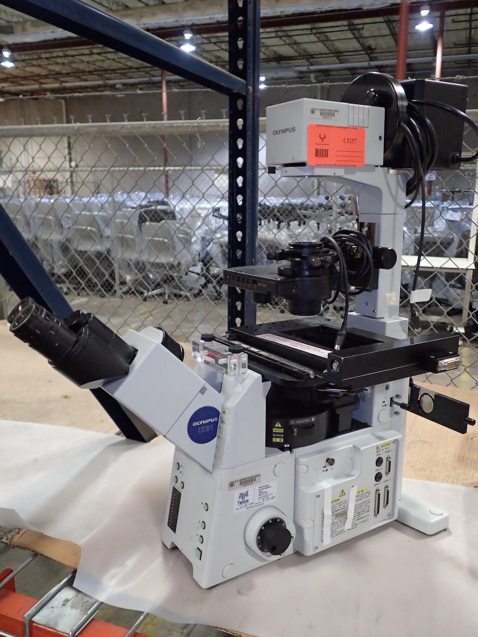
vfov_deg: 60.0
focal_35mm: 30
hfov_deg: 46.8
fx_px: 552
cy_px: 318
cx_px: 239
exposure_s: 1/30
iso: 640
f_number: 2.3
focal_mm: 5.5
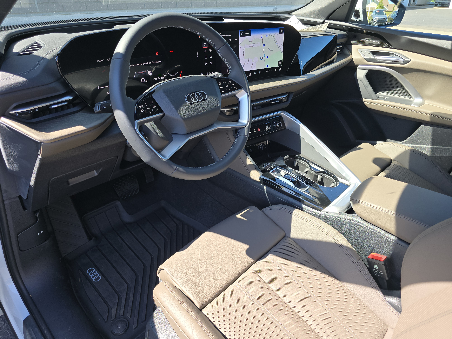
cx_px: 226
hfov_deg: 73.9
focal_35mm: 23
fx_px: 300
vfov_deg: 58.9
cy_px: 170
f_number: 1.7
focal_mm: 6.3
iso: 20
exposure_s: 1/180
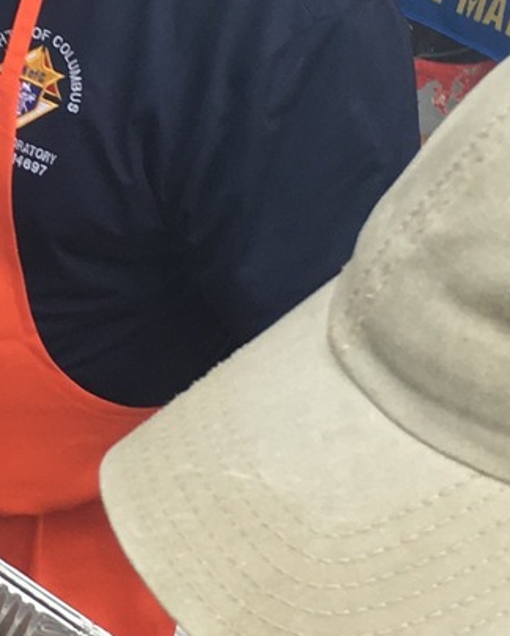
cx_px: -156
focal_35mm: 140
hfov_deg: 10.8
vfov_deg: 13.7
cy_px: 216
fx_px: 2637
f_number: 2.2
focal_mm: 4.15
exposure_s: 1/120
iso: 32
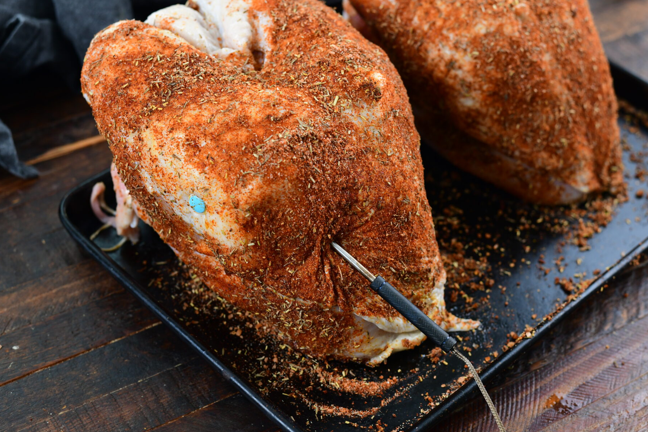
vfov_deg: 23.8
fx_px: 1026
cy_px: 221
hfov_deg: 35.1
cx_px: 337
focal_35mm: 57
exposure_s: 1/100
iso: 800
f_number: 5
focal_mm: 50
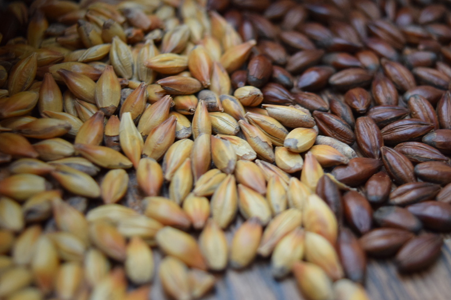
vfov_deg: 17.5
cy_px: 120
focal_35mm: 78
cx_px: 269
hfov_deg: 25.9
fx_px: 977
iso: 900
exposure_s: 1/60
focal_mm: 34
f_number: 4.5
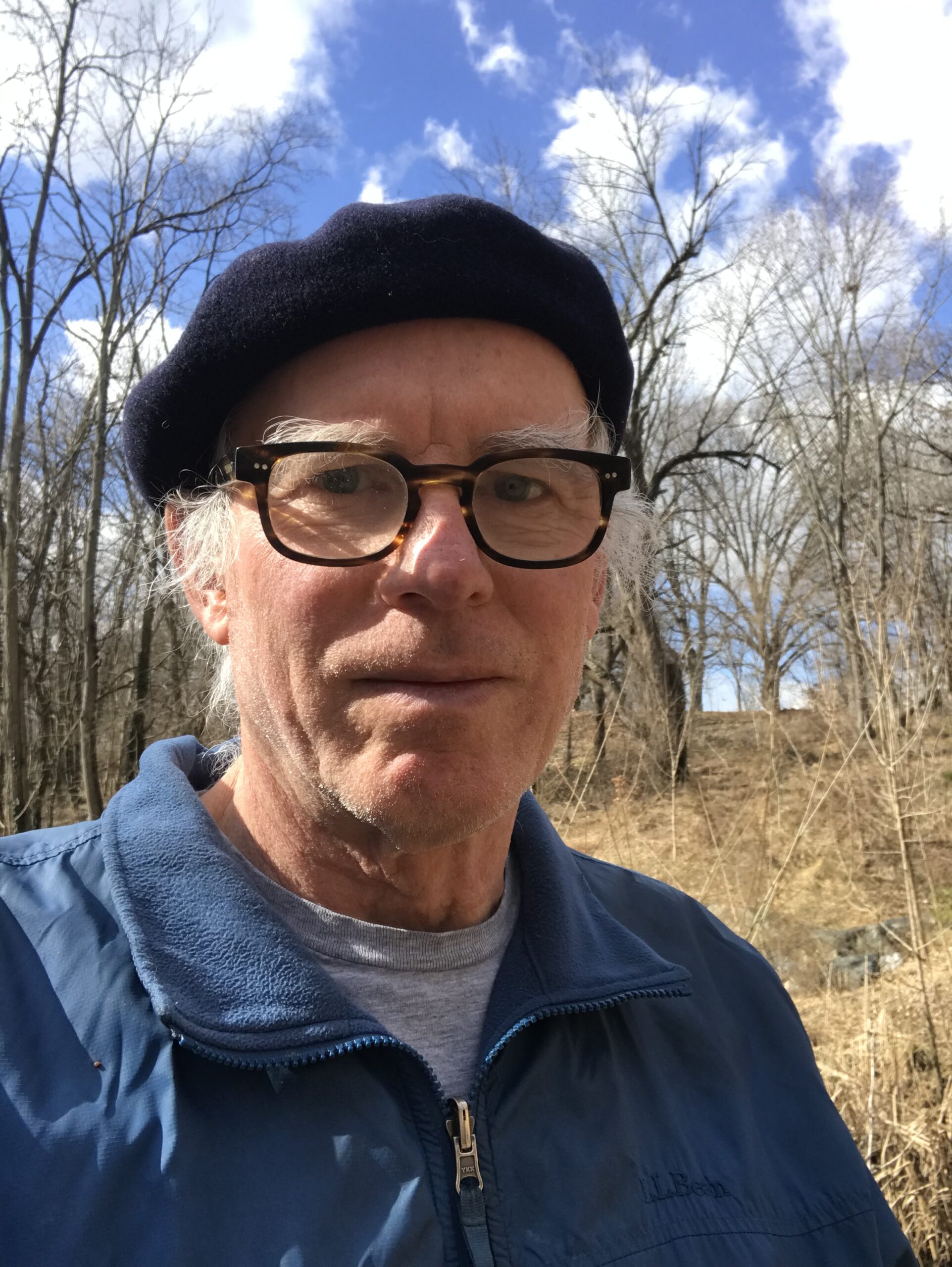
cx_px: 476
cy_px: 634
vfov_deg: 56.8
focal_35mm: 32
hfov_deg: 44.2
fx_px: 1172
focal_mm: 2.87
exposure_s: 1/549
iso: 25
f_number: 2.2
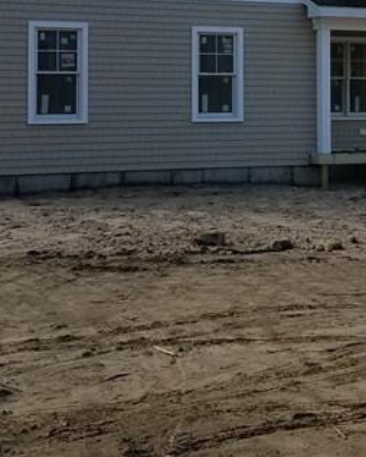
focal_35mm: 82
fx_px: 1109
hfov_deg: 18.6
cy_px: 68
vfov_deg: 22.8
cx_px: 290
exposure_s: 1/1808
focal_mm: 4.2
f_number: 1.7
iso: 40
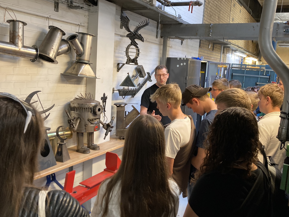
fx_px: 259
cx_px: 159
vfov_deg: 45.4
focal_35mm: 31
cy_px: 108
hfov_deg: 58.2
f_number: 1.8
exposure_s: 1/50
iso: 160
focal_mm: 3.99
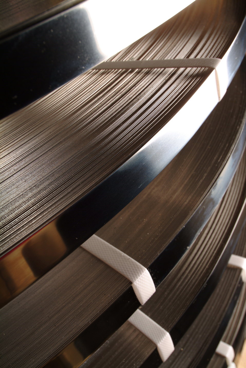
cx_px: 123
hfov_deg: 37.0
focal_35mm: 36
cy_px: 184
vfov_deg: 53.1
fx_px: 368
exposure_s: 1/180
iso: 100
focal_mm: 24
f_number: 11
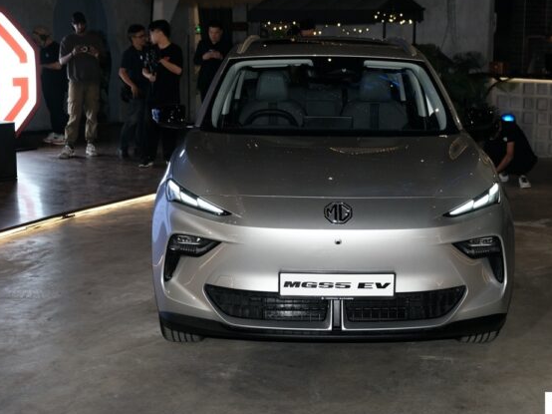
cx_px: 324
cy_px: 179
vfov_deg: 26.1
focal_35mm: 56
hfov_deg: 34.3
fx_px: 893
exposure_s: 1/125
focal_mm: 27.7
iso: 1000
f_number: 3.2
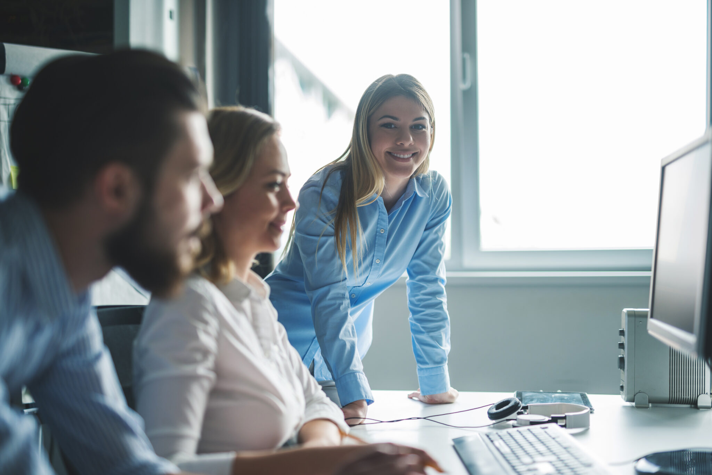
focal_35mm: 50
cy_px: 238
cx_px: 356
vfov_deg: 27.0
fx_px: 989
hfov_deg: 39.6
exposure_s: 1/400
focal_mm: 50
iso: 200
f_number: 1.8
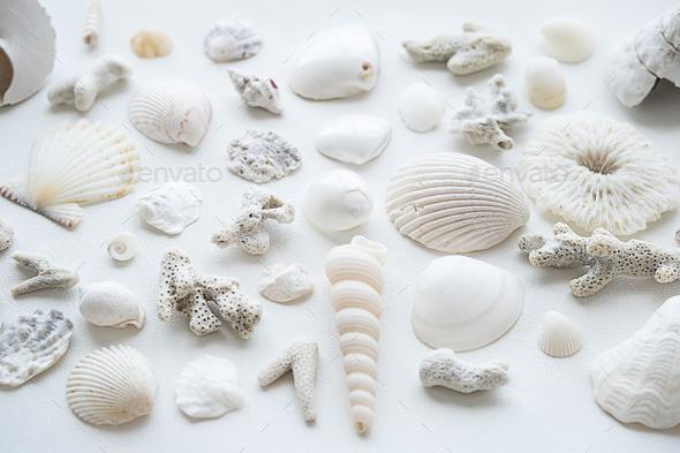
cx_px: 340
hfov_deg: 27.0
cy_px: 226
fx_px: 1416
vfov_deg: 18.2
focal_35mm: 75
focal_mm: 50
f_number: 4
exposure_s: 1/250
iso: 500
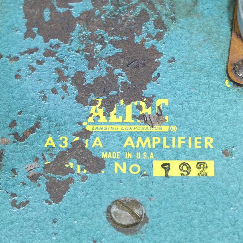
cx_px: 132
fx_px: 3010
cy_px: 128
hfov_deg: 4.6
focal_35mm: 379
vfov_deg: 4.6
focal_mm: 53.8
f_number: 5.8
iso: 400
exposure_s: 1/6
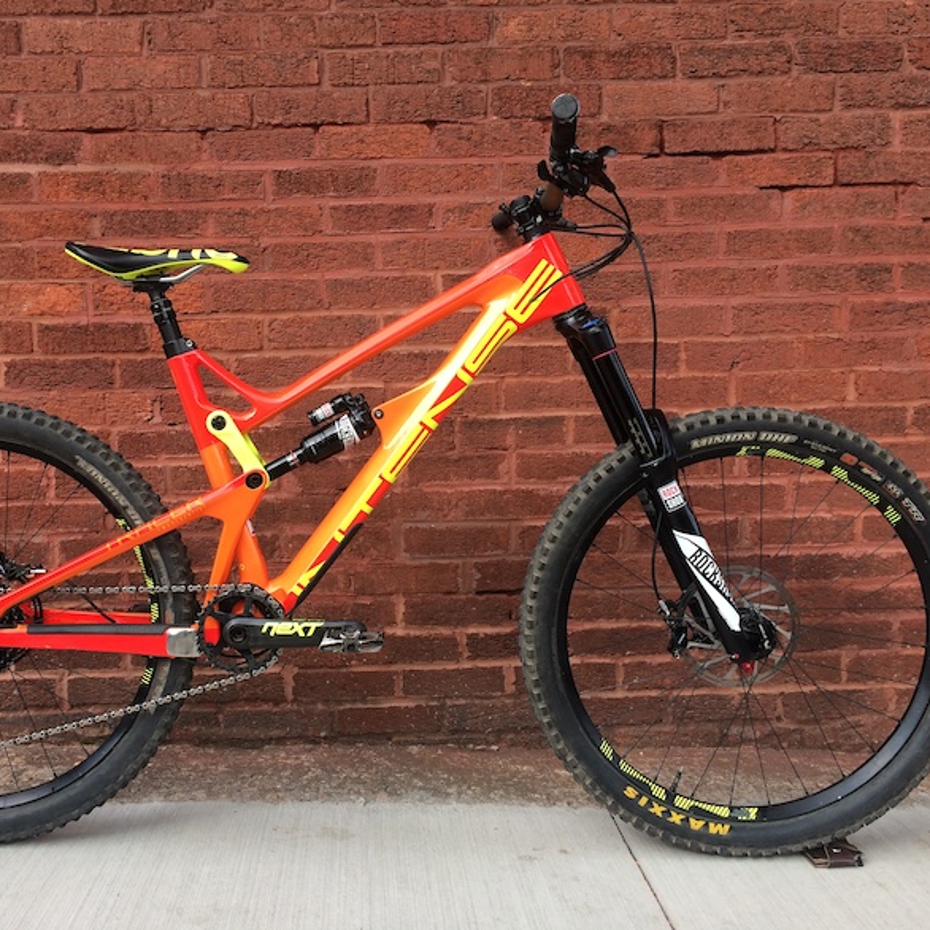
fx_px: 1064
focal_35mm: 35
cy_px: 465
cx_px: 370
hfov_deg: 46.9
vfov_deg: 47.2
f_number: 2.2
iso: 32
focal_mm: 4.15
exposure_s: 1/186
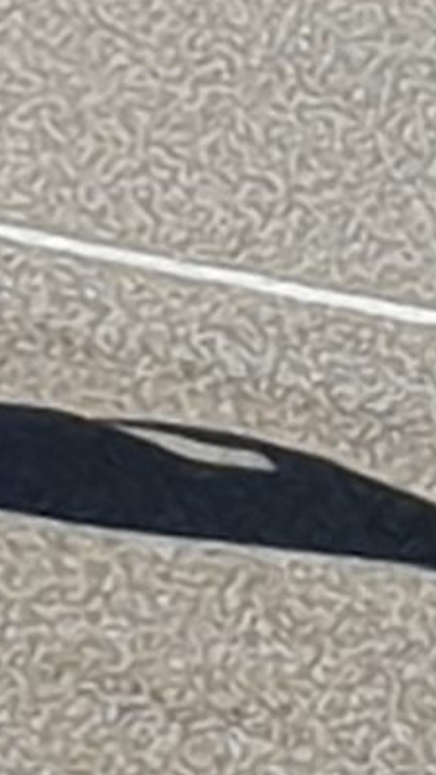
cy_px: -552
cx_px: -165
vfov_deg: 13.5
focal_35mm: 145
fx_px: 2980
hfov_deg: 8.2
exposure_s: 1/1414
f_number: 2.4
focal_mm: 4.3
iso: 50
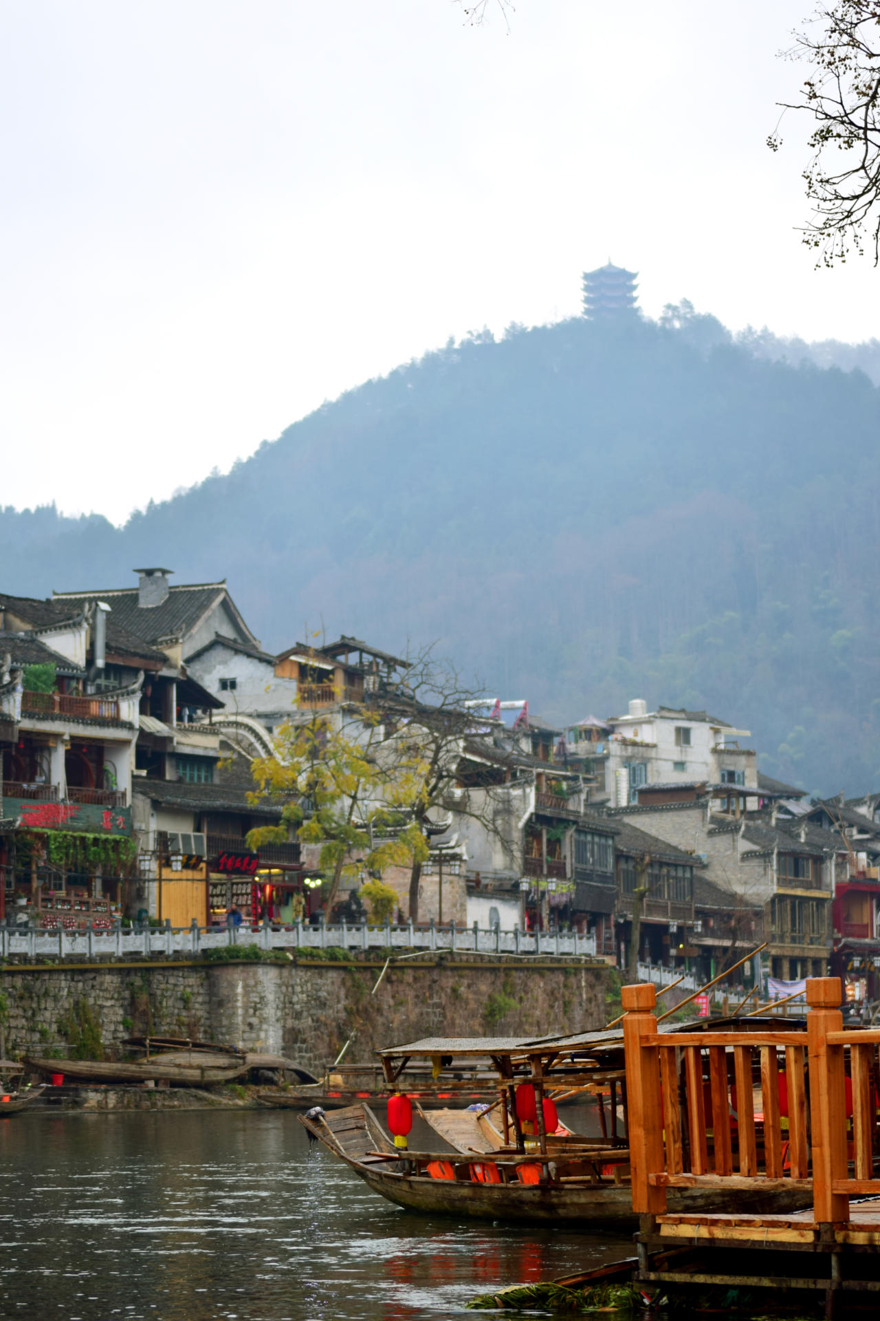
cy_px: 660
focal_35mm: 82
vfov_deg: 24.6
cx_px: 440
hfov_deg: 16.6
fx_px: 3025
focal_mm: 55
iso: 100
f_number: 4
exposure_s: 1/60
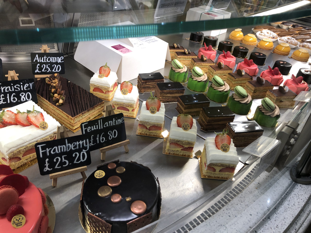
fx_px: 252
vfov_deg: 49.7
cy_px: 116
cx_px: 156
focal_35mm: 28
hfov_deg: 63.4
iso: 25
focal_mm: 3.99
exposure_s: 1/50
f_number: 1.8
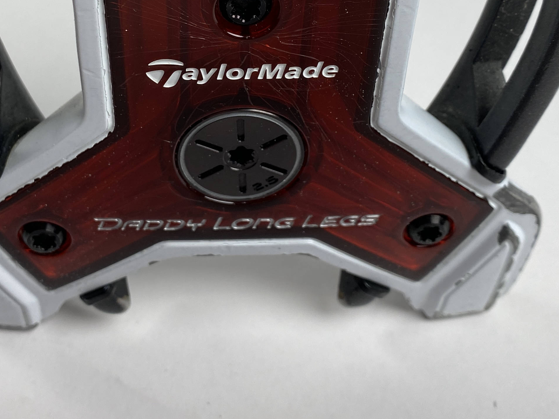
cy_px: 78
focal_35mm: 55
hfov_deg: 34.9
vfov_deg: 26.0
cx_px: 246
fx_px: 888
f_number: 1.8
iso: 32
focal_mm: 4.25
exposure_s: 1/151
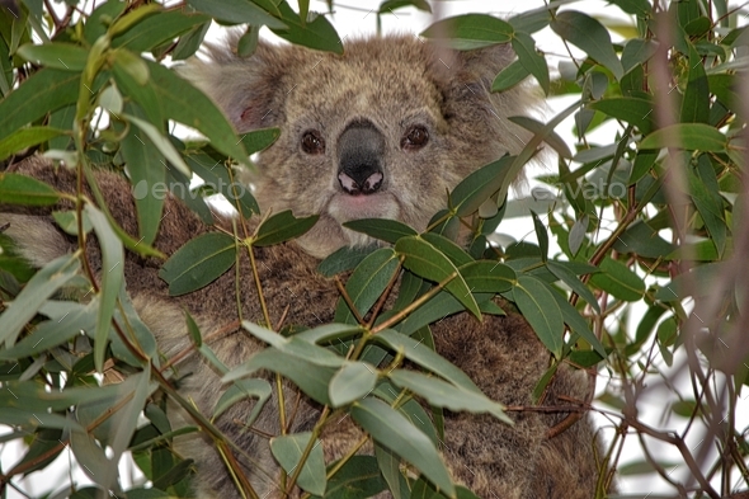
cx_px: 374
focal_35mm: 300
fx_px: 6240
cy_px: 250
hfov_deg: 6.9
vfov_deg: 4.6
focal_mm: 200
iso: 125
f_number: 5.6
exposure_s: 1/125
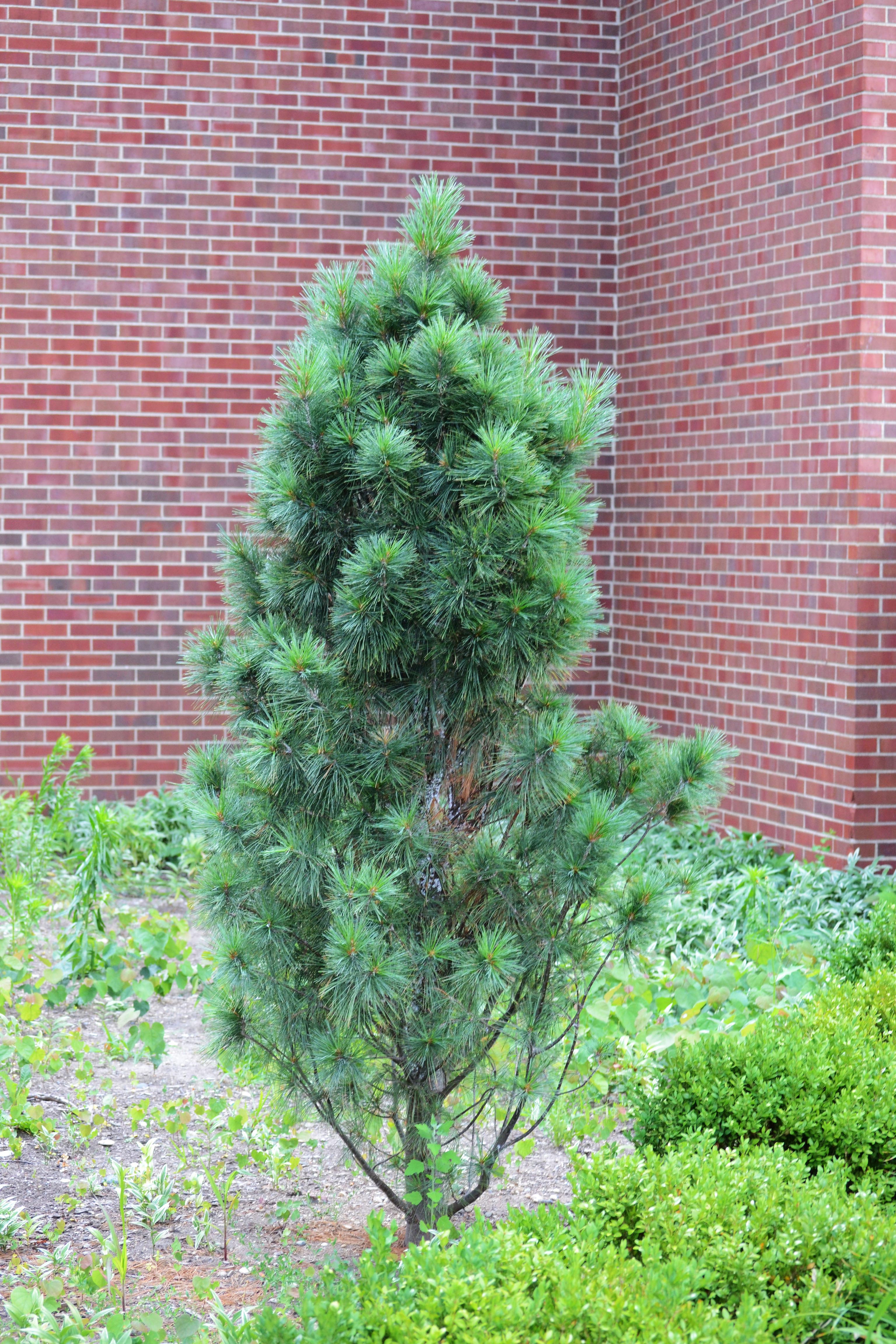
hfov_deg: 16.6
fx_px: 3080
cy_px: 672
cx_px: 448
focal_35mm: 82
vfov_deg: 24.6
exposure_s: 1/160
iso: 450
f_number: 5.6
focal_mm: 55
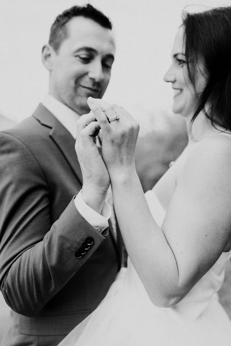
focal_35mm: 35
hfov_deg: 37.9
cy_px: 173
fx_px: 337
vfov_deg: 54.4
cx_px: 116
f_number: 2
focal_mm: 35
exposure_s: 1/1250
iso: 200
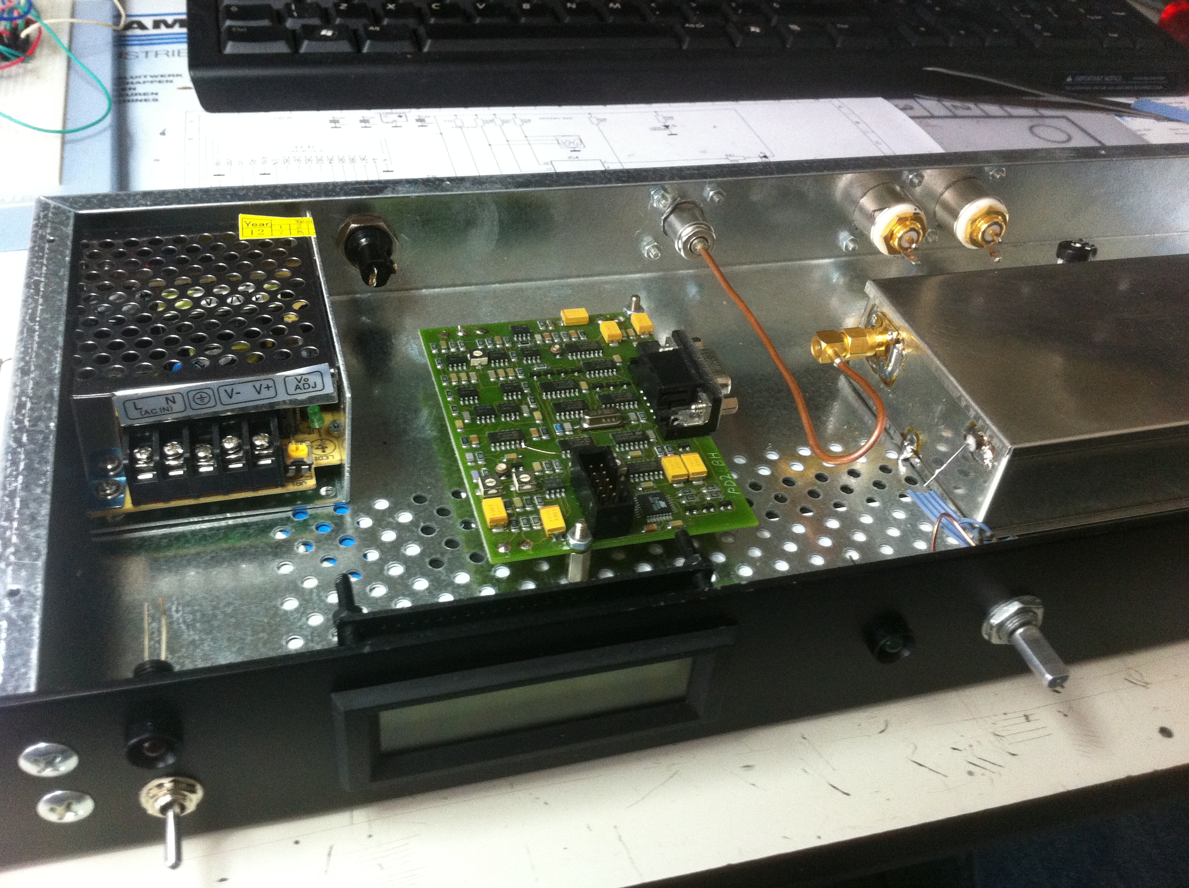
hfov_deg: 52.7
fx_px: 1200
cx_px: 594
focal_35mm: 35
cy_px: 444
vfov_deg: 40.6
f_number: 2.8
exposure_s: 1/15
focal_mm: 3.85
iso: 200
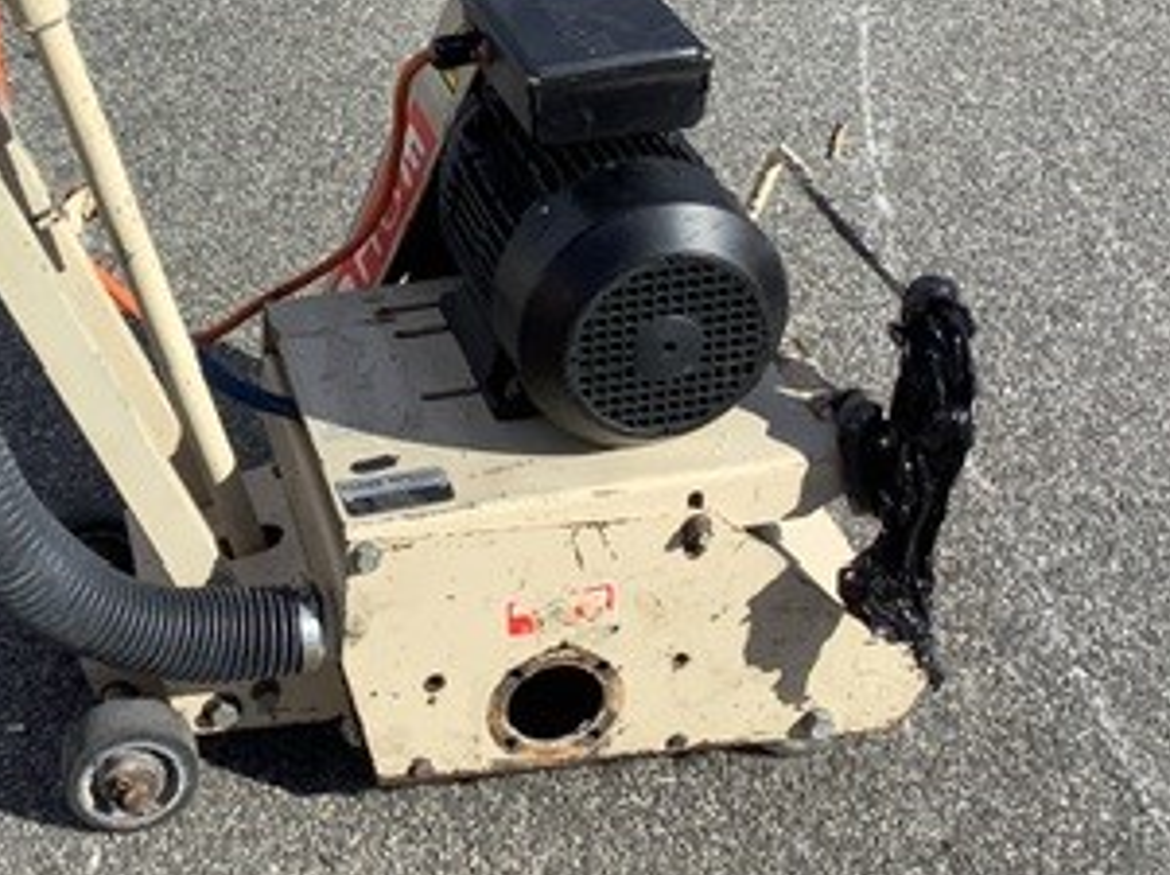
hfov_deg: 28.9
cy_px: 148
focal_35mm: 66
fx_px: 2228
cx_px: 272
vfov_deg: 21.9
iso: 25
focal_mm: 3.3
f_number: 2.4
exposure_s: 1/1199
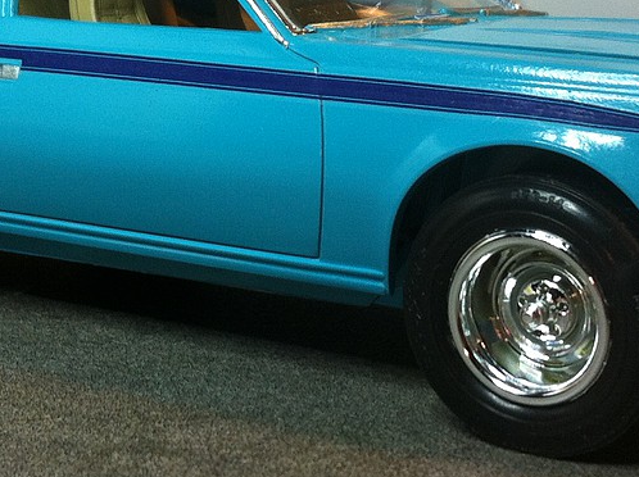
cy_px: 51
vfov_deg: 16.2
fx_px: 1659
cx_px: 244
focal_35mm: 90
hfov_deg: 21.8
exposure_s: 1/30
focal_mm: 3.85
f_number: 2.8
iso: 80
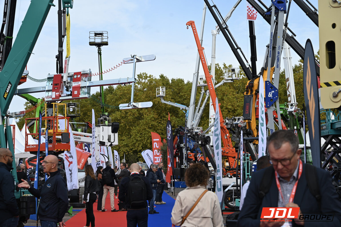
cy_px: 114
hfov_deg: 27.0
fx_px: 710
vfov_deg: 18.1
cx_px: 170
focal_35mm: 75
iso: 100
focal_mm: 75
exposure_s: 1/320
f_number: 6.3
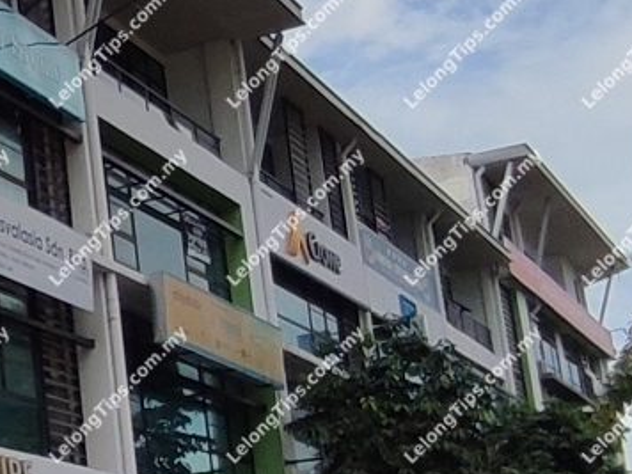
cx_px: -287
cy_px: 247
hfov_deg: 26.3
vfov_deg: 26.1
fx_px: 1022
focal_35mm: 56
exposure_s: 1/2606
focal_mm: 1.65
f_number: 2.2
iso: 50
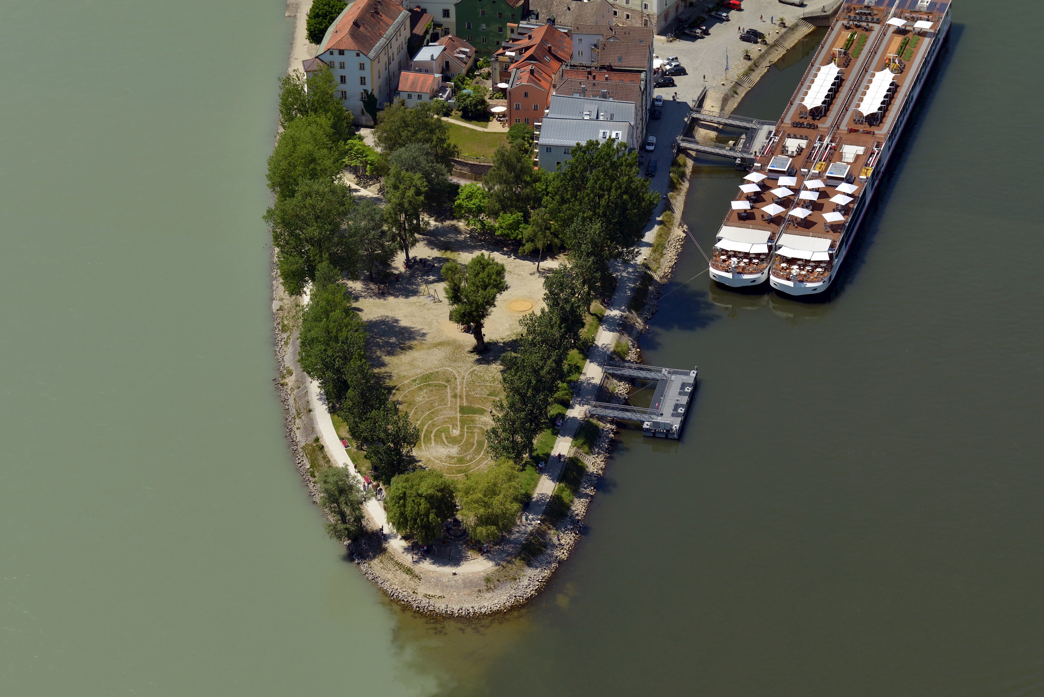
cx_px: 495
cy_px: 364
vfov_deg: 13.6
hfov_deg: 20.2
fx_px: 2930
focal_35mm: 101
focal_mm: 70
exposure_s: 1/1000
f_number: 5.6
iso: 160
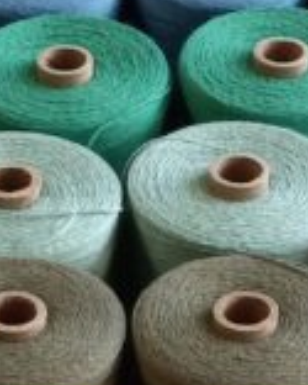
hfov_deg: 8.6
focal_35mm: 180
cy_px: 786
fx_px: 2049
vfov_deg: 9.9
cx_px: 49
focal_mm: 3.94
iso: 125
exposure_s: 1/120
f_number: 1.8
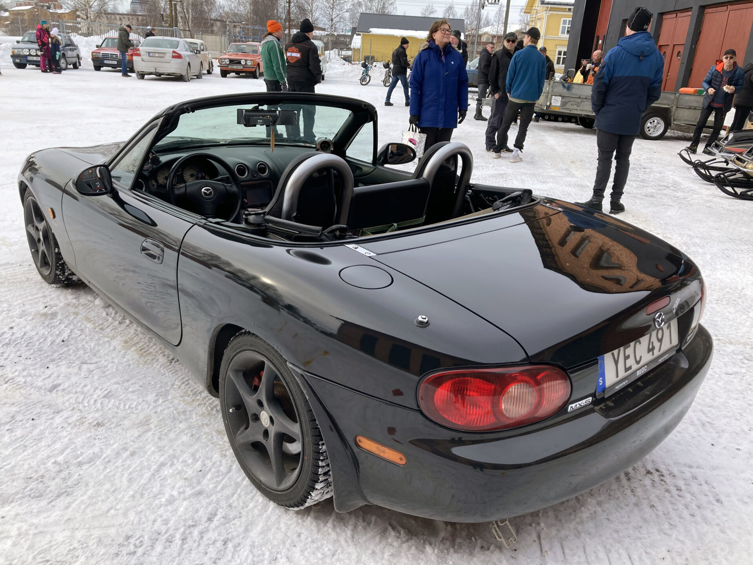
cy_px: 282
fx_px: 609
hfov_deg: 63.4
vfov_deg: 49.7
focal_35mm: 28
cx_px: 376
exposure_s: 1/484
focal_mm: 3.99
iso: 20
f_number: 1.8
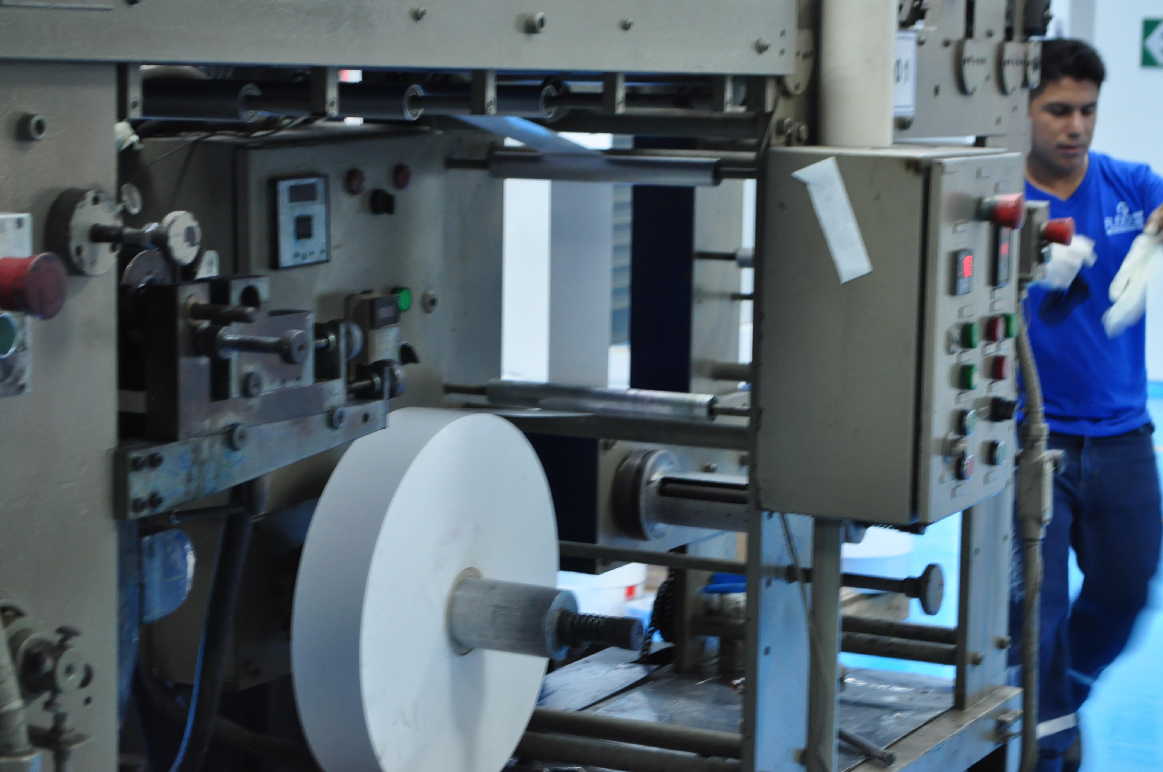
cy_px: 386
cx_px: 582
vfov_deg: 16.5
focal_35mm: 82
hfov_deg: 24.6
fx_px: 2662
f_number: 5.6
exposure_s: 1/10
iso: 800
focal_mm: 55
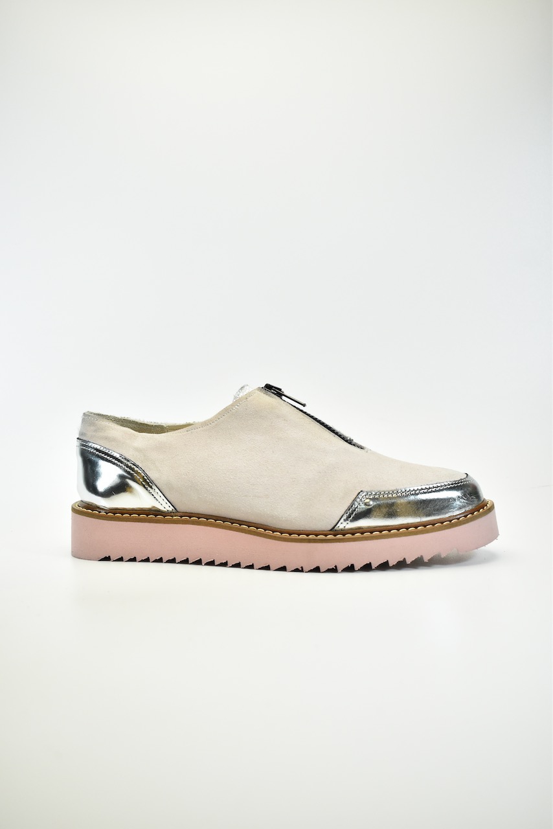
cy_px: 414
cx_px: 276
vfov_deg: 49.5
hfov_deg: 34.2
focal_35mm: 39
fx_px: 898
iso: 1600
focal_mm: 26
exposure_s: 1/800
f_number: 5.6
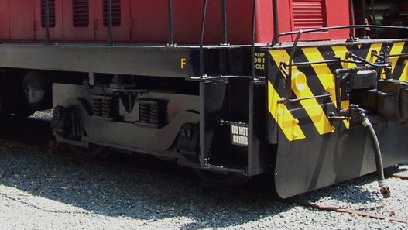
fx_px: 704
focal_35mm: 65
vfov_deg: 18.2
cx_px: 126
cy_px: 13
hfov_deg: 32.0
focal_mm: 5.6
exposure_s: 1/350
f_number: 2.8
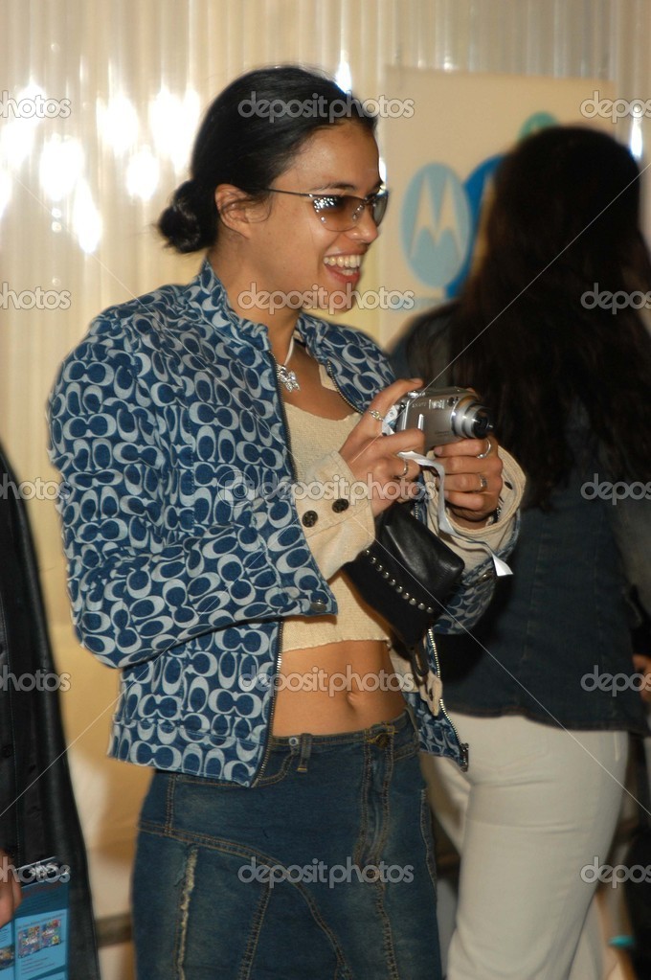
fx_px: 4974
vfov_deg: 11.2
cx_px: 326
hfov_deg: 7.5
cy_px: 490
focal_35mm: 183
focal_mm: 122
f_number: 5.6
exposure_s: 1/80
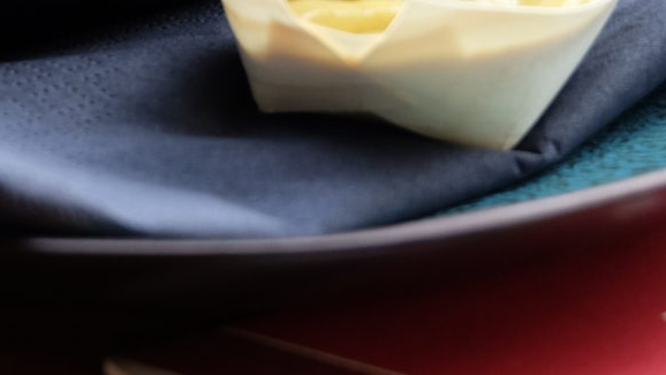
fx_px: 2490
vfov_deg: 8.4
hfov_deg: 14.9
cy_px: -205
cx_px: -30
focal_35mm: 141
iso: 400
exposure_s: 1/50
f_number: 4.5
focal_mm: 25.6
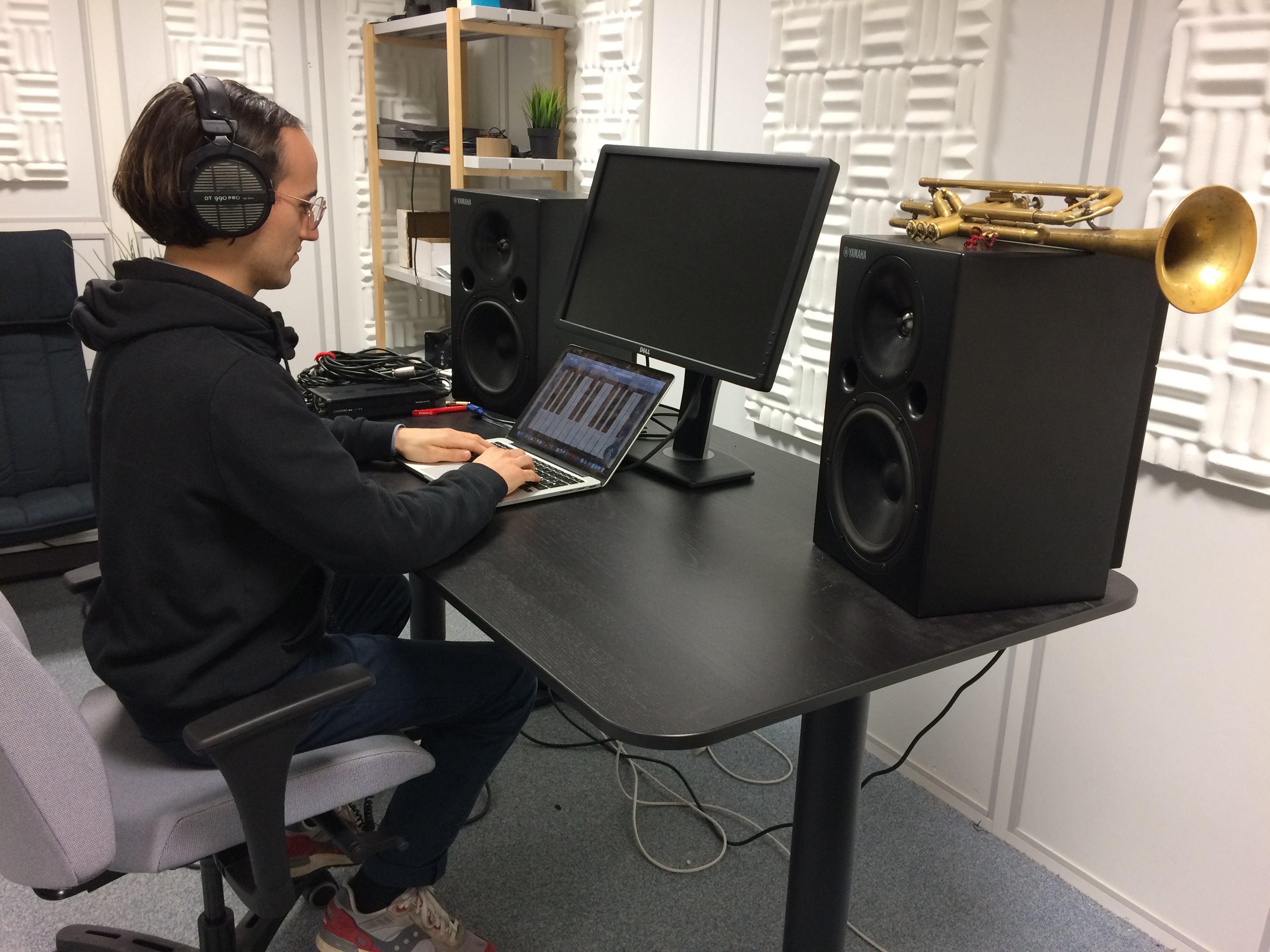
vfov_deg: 48.2
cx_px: 635
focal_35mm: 29
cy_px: 476
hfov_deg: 61.7
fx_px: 1064
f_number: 2.2
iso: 160
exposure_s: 1/33
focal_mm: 4.15
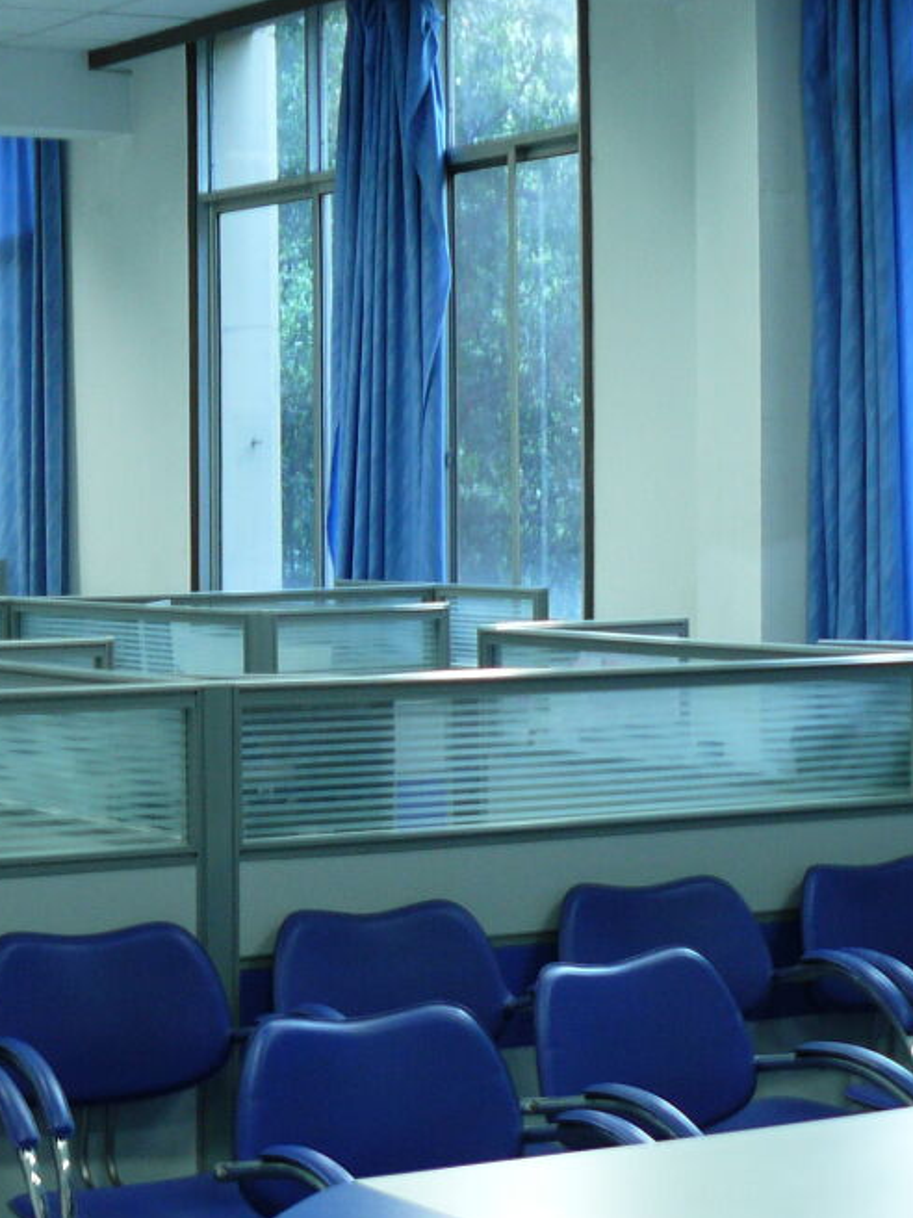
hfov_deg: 17.8
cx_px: -176
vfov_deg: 24.7
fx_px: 2778
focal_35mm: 79
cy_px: 553
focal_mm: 6
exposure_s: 1/4
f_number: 2.8
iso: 100
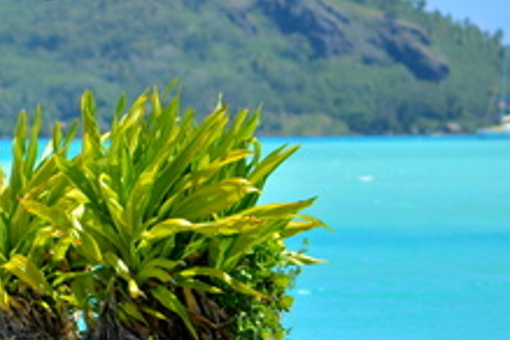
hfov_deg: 5.3
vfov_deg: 3.6
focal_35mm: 384
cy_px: 0
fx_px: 5440
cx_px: -79
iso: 200
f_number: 2.8
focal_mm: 105
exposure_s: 1/3200
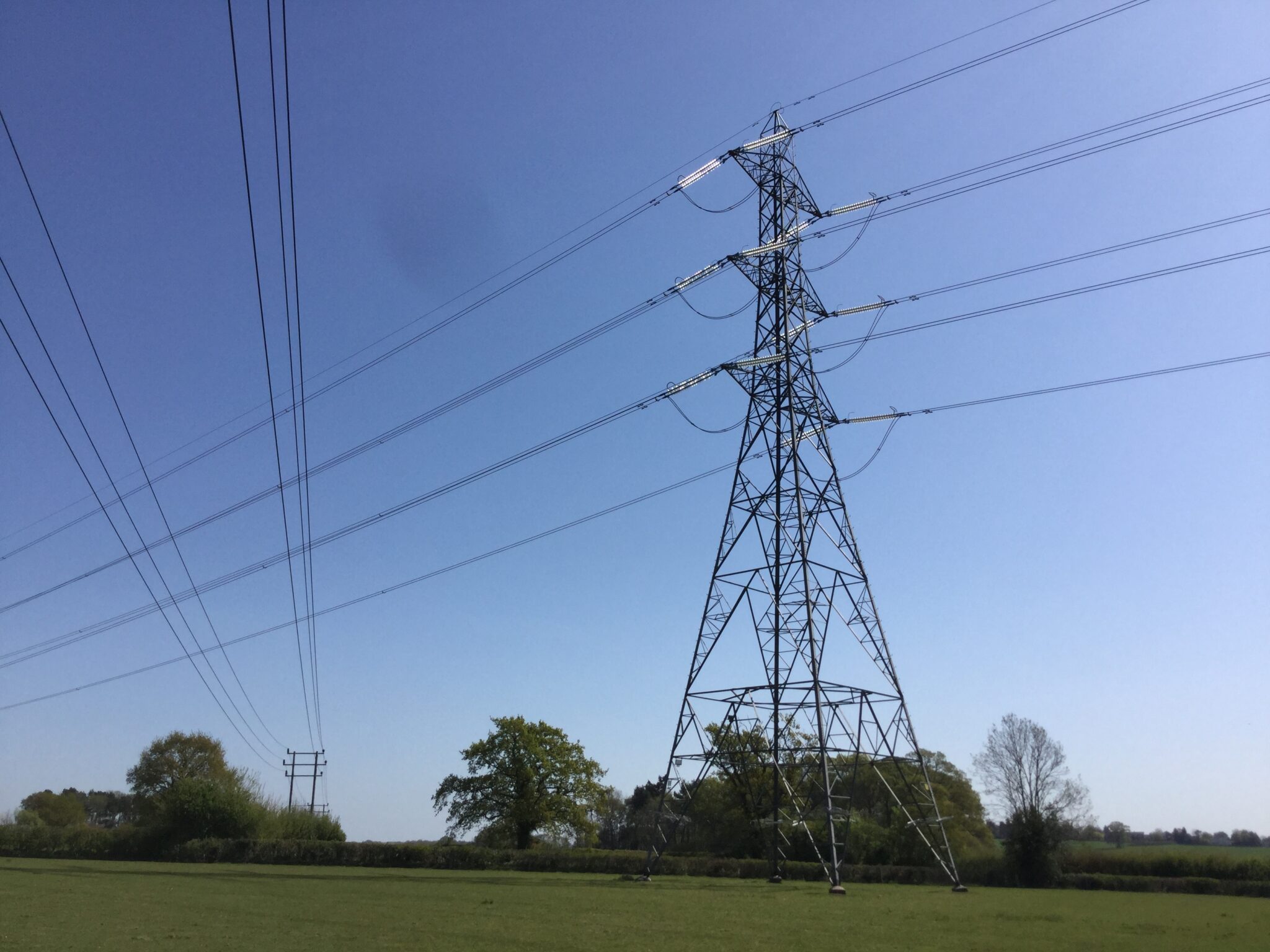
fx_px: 1137
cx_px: 635
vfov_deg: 45.4
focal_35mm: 31
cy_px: 476
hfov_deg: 58.4
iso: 25
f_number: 2.4
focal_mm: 3.3
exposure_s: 1/2092
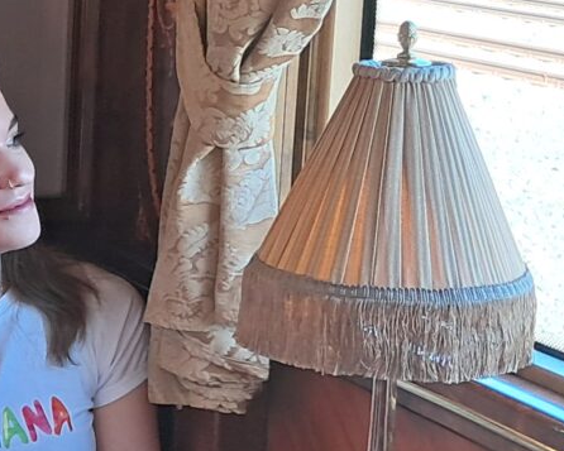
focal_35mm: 121
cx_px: -196
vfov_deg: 12.8
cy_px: 240
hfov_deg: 15.1
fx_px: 2020
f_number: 1.8
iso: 80
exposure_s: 1/60
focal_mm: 4
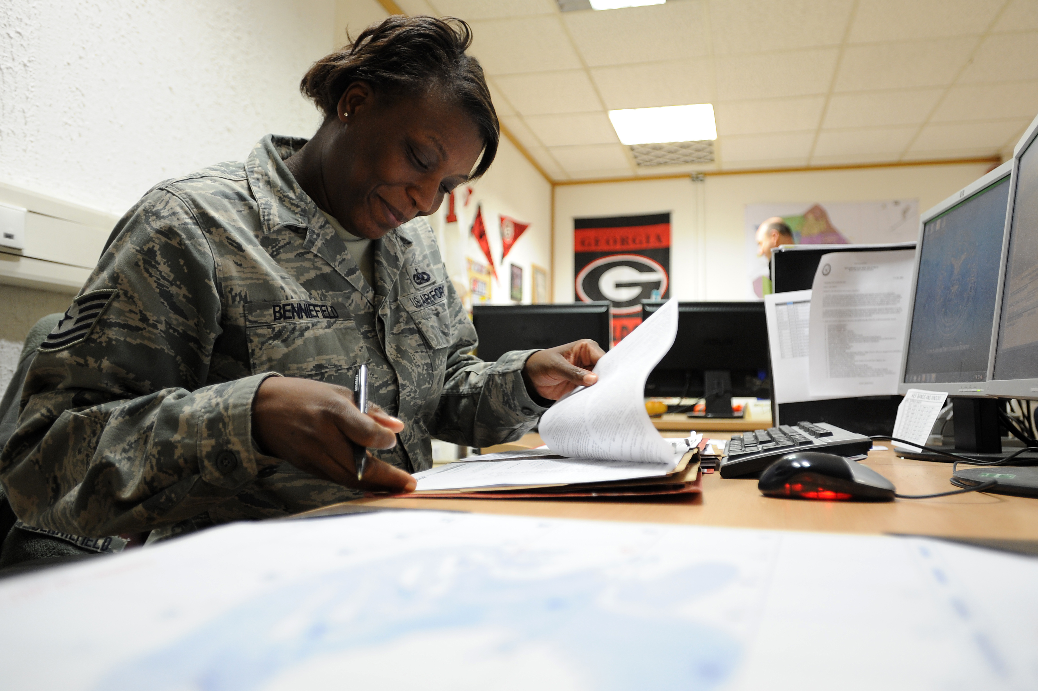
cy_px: 346
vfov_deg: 53.1
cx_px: 519
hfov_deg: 73.8
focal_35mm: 24
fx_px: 692
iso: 1000
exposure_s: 1/60
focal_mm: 24
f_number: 2.8
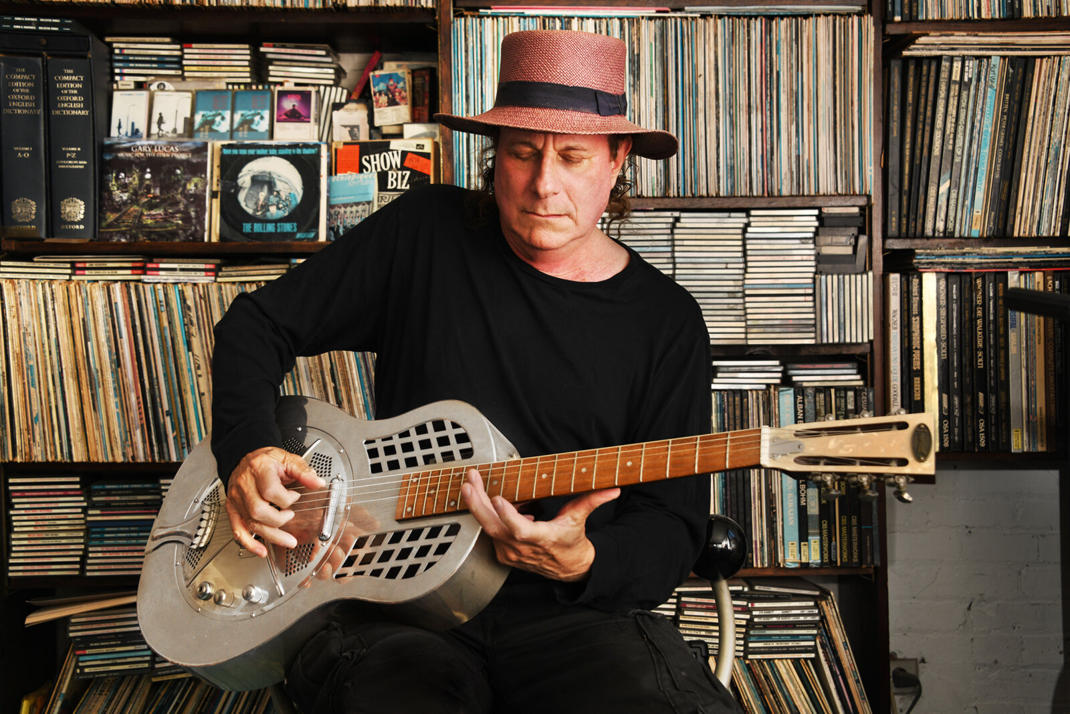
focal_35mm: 48
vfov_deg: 28.1
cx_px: 535
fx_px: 1427
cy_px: 357
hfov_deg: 41.1
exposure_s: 1/160
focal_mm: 48
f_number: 5
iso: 250
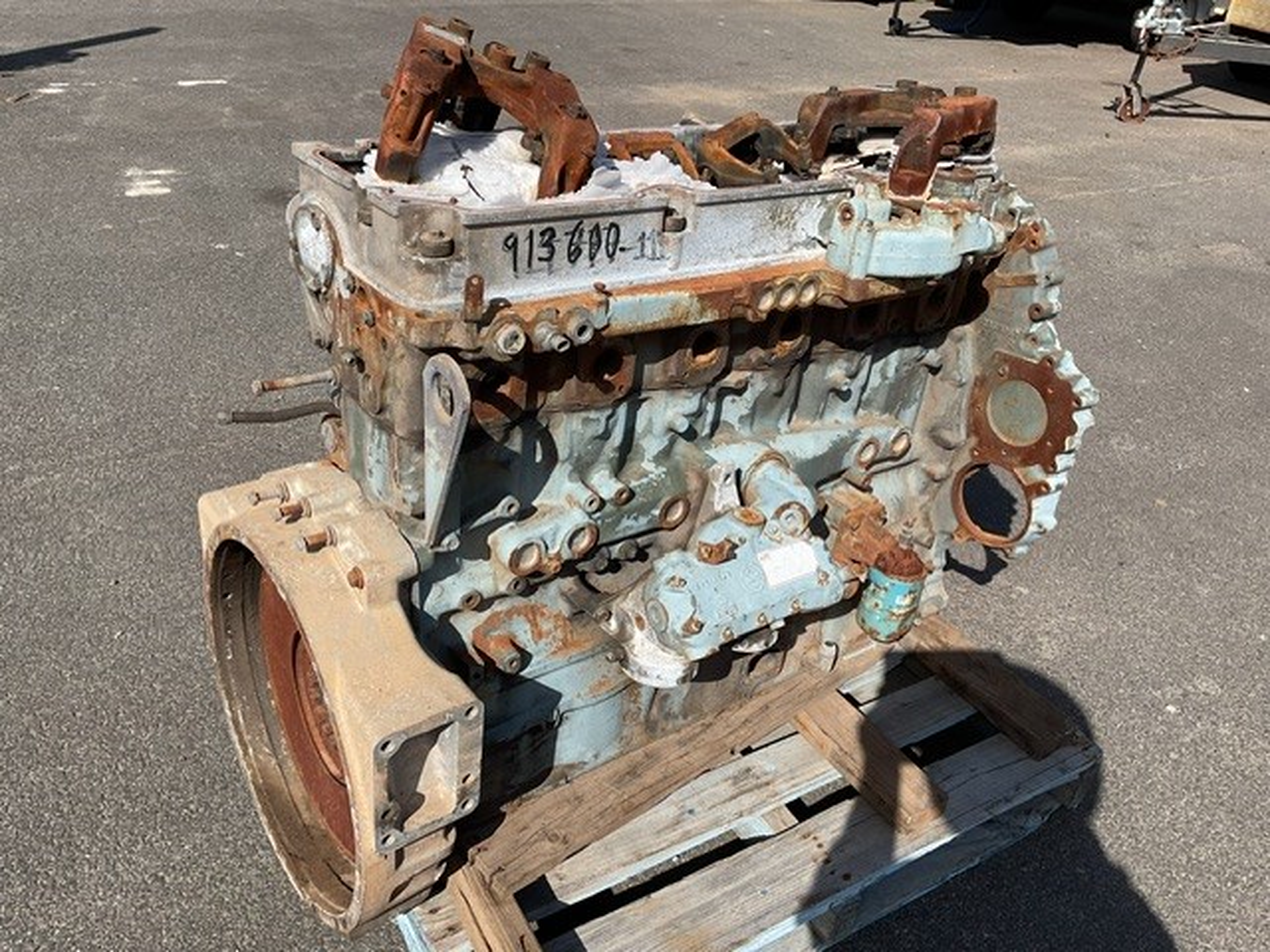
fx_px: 1064
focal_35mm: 29
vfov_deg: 48.2
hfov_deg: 61.7
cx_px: 635
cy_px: 476
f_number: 1.8
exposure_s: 1/2141
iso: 16
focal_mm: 3
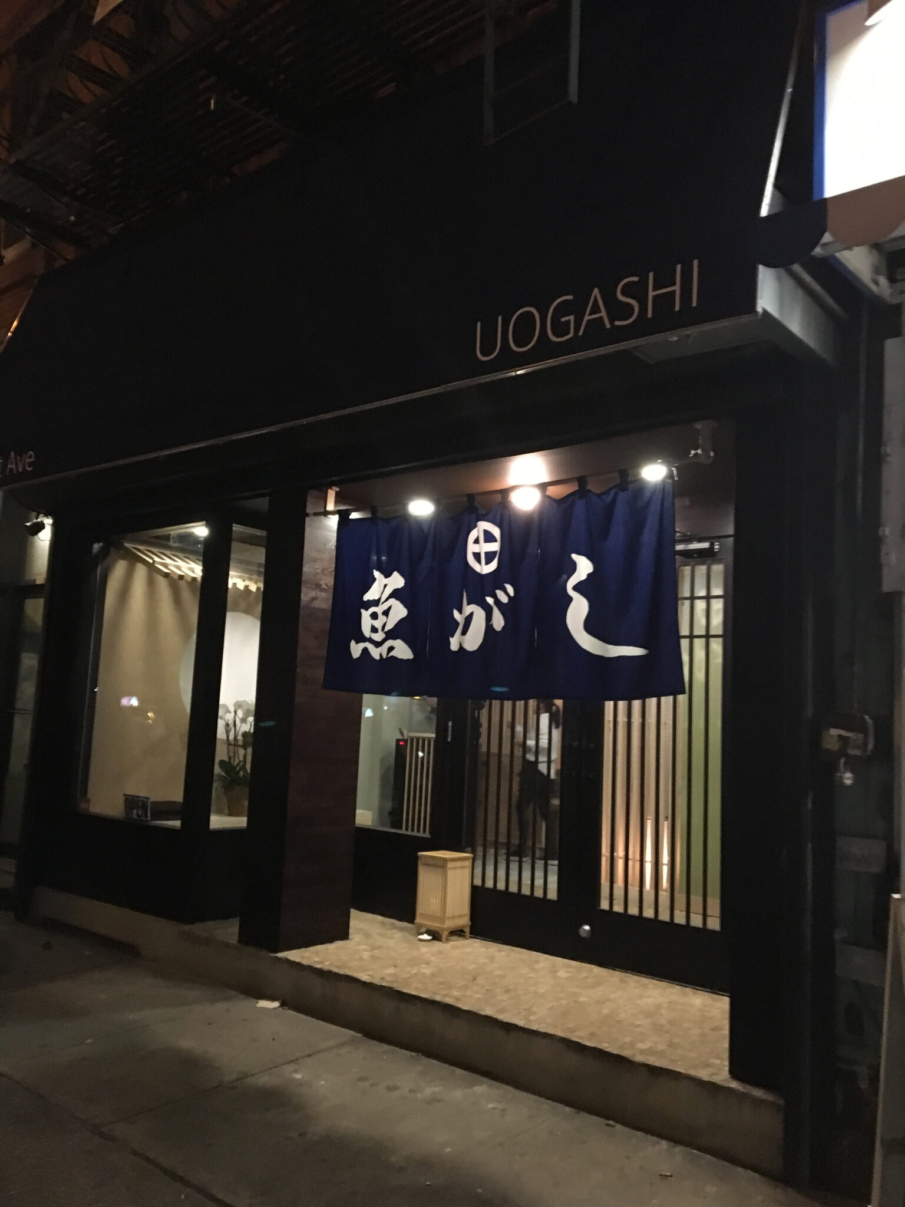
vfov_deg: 61.7
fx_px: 1011
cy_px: 604
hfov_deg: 48.2
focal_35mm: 29
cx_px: 452
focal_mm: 4.15
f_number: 2.2
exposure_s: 1/15
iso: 320
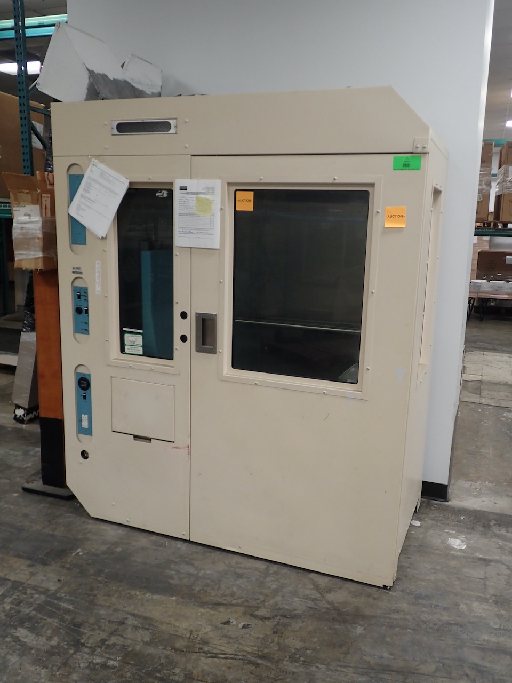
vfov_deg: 60.0
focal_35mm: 30
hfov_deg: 46.8
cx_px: 256
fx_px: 592
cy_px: 342
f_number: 2.3
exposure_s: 1/40
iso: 200
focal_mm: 5.5
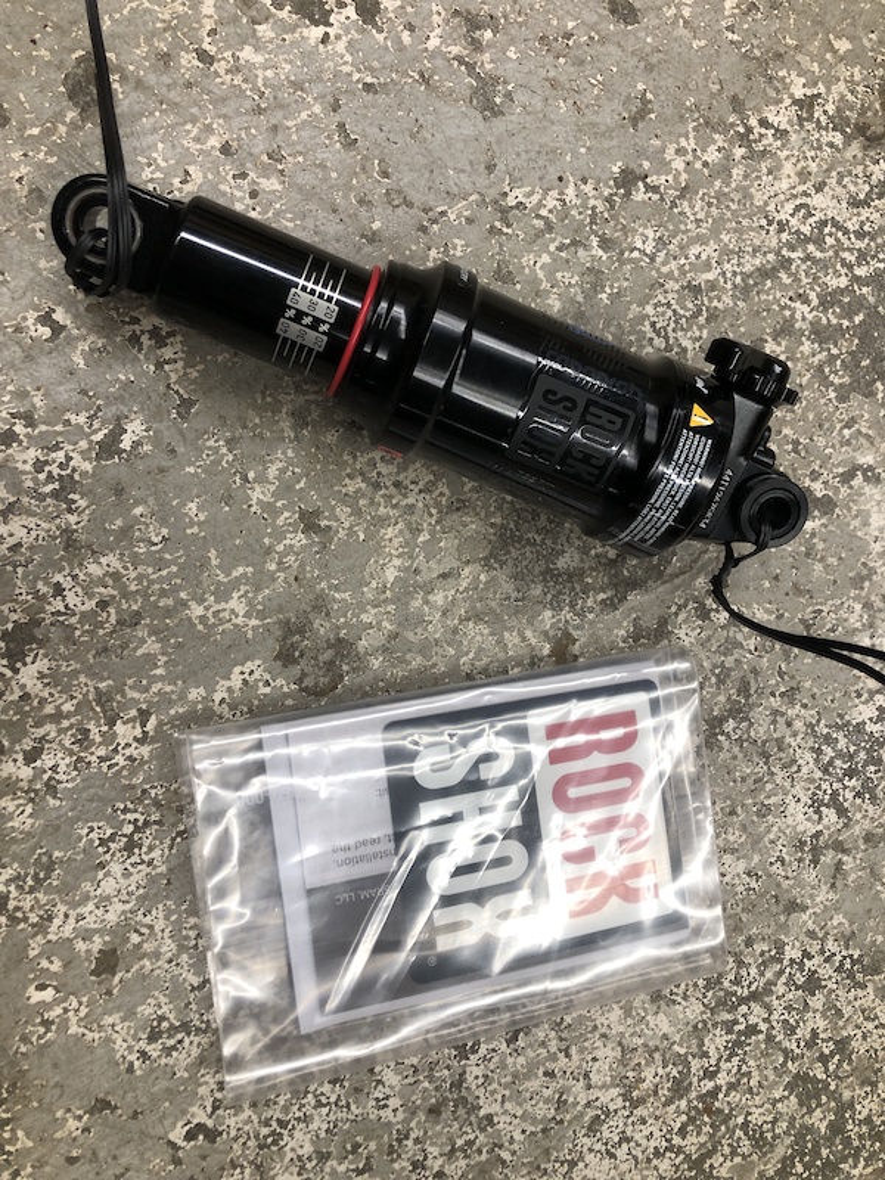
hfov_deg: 49.7
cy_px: 590
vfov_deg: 63.4
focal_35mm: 28
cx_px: 442
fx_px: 954
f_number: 1.8
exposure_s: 1/24
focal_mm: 3.99
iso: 40
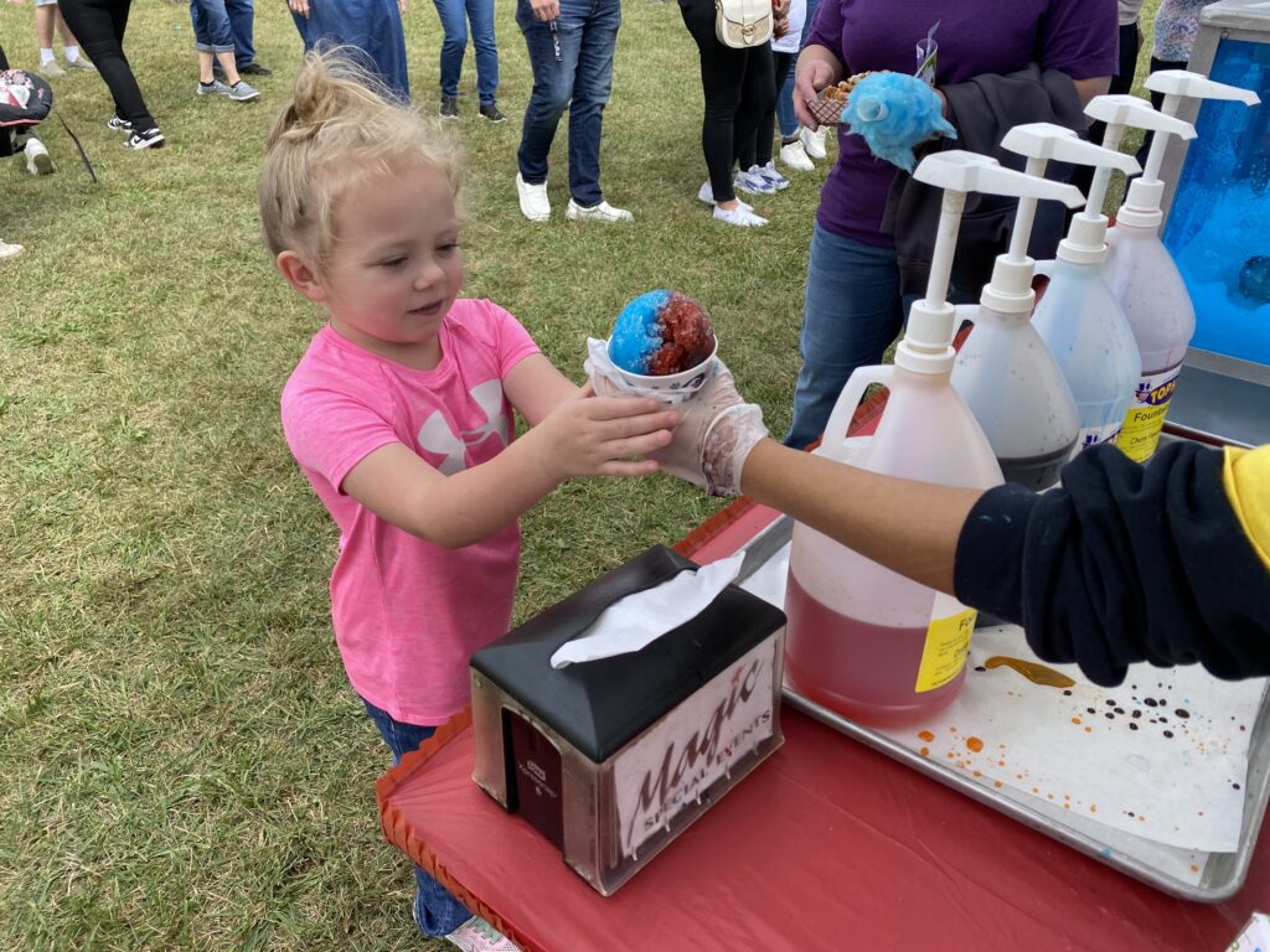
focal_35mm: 26
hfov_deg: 67.3
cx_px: 635
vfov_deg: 53.1
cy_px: 476
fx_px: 954
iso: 32
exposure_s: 1/965
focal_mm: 4.25
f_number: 1.8
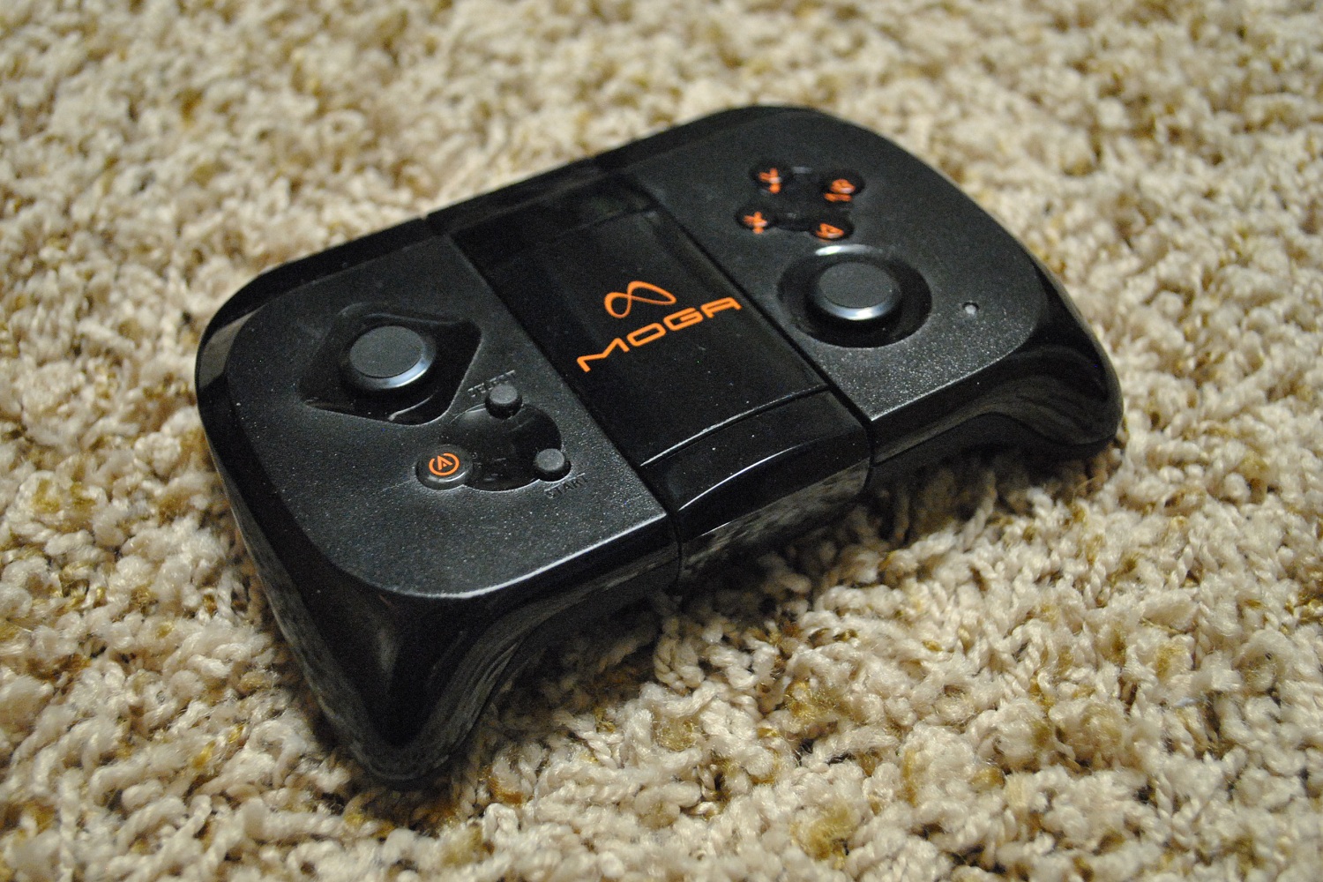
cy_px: 441
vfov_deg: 34.2
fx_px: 1433
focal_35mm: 39
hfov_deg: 49.6
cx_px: 662
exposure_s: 1/25
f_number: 4.2
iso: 1600
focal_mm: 26
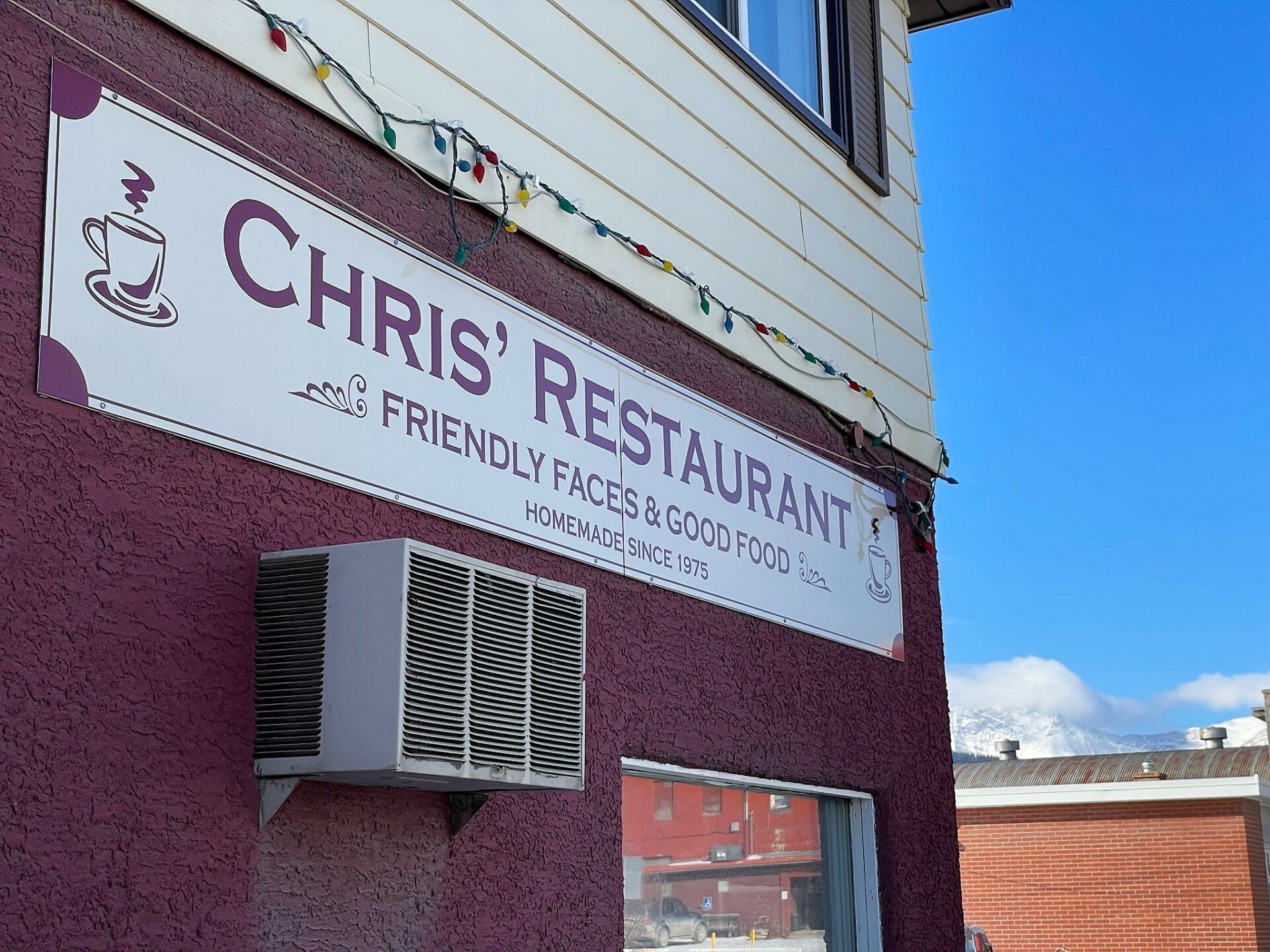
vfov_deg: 28.0
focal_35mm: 52
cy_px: 476
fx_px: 1908
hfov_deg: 36.8
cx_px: 635
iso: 25
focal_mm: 6
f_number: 2
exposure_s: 1/905
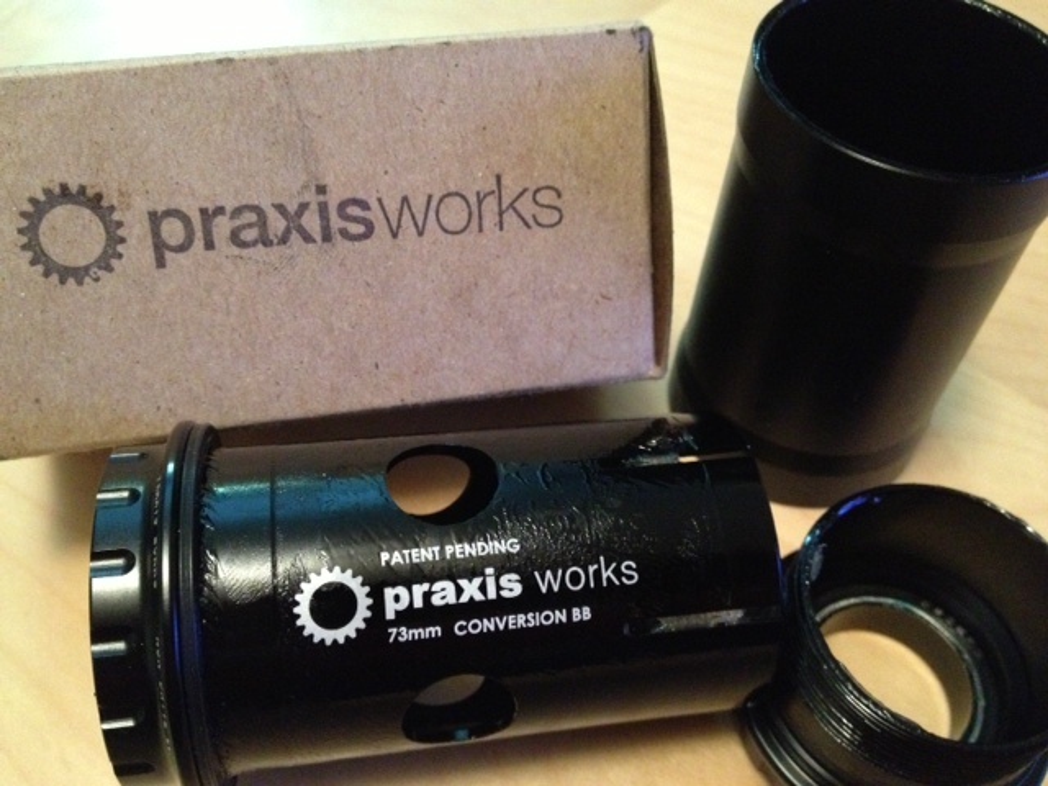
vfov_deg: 40.7
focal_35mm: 35
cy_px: 393
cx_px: 524
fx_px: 1060
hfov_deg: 52.6
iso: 800
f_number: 2.4
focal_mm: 4.28
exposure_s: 1/15
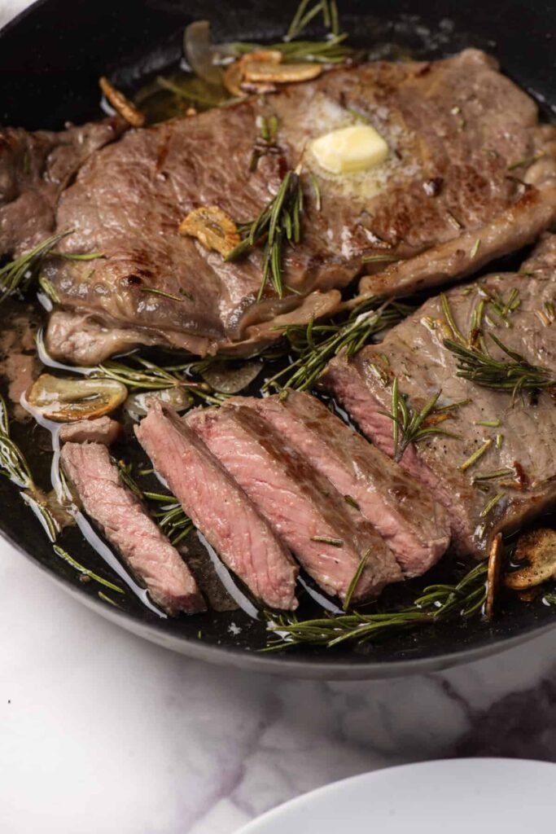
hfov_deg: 13.0
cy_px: 417
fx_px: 2431
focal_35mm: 105
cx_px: 278
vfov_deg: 19.5
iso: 100
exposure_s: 1/160
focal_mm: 105
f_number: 9
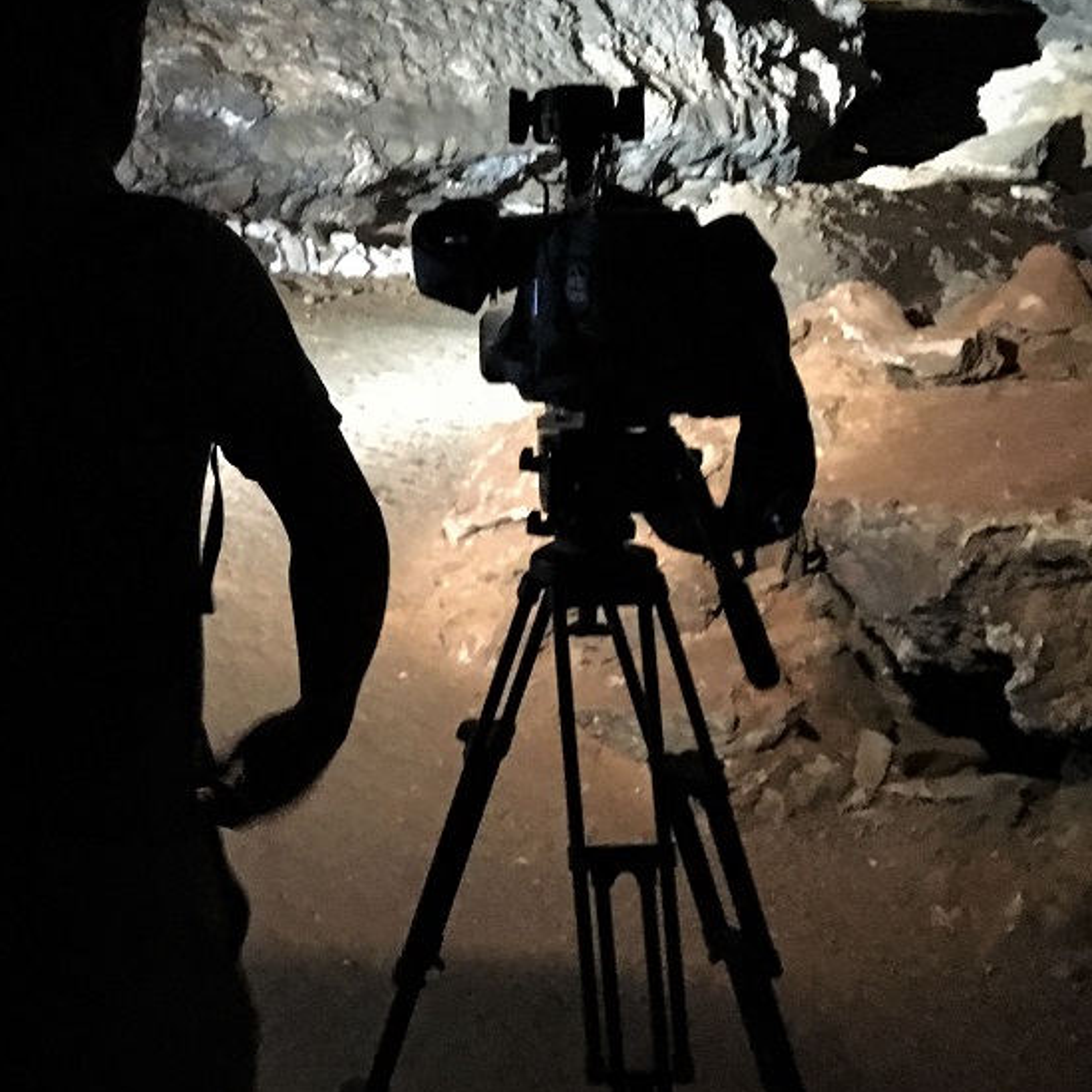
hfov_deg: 27.2
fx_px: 2141
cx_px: 31
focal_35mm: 60
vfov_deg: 28.5
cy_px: 390
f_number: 2.2
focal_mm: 4.15
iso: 500
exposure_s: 1/15
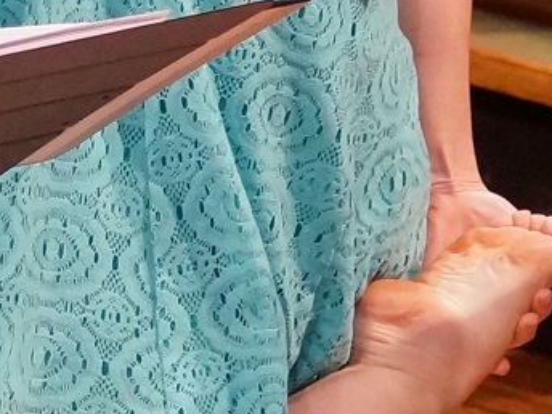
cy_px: -75
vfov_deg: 1.4
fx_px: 16425
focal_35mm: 1030
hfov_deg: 1.9
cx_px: -685
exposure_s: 1/160
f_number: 4
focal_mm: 100
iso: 2000
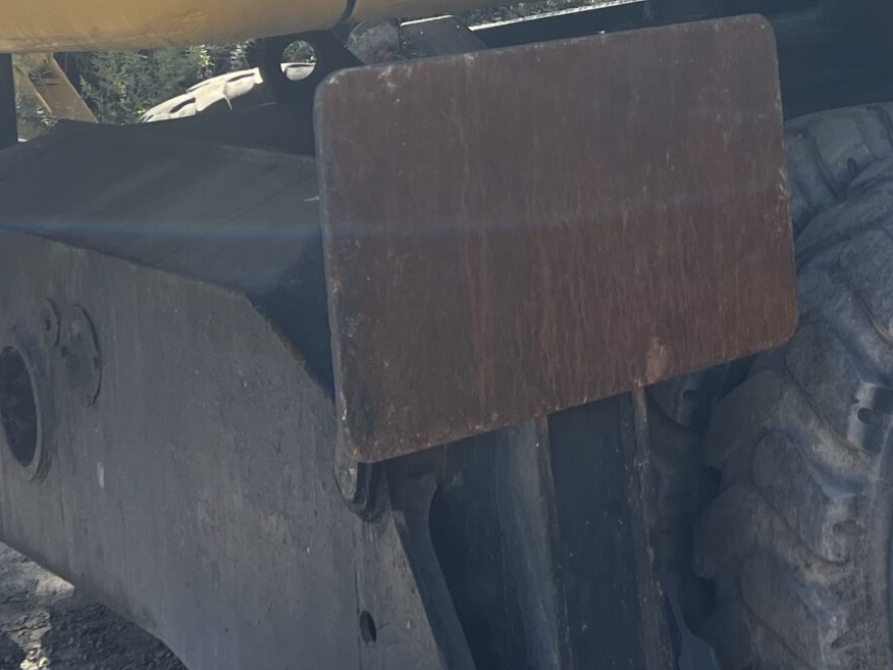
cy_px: -122
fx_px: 1961
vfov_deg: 18.4
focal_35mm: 76
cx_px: 1017
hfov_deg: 23.8
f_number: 1.5
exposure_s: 1/1135
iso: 50
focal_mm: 5.7
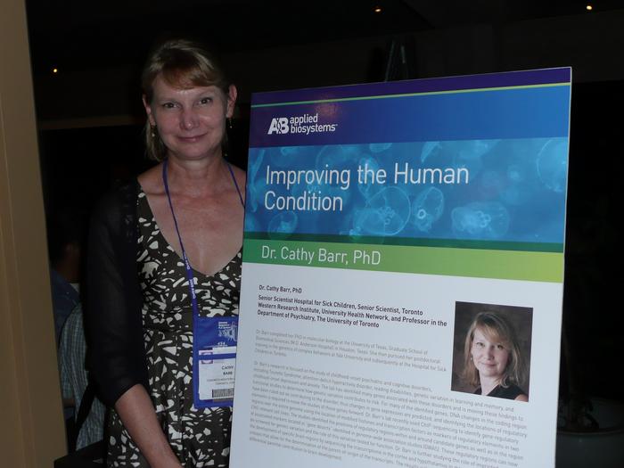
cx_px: 312
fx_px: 865
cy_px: 234
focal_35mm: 48
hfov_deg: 39.7
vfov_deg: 30.3
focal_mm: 7.8
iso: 125
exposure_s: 1/30
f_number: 4.2
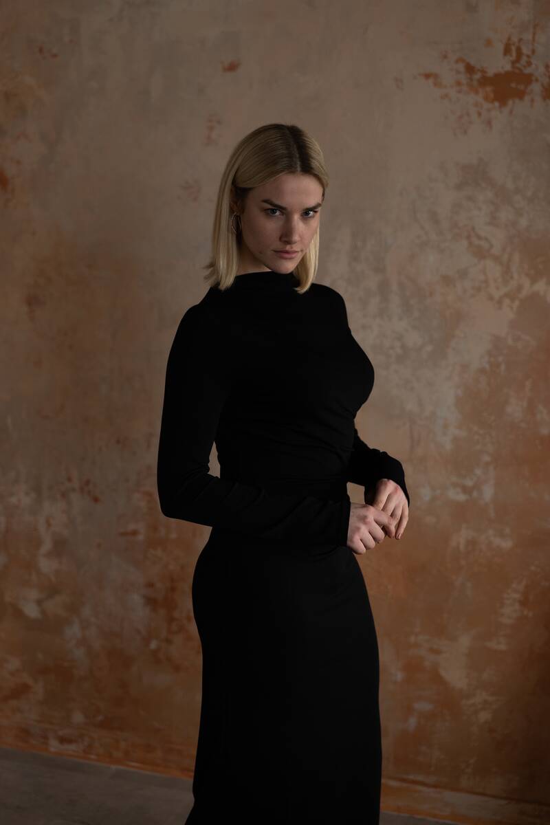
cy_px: 412
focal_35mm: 50
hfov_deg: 27.0
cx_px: 275
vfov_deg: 39.6
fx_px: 1146
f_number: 2.2
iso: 400
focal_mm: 50
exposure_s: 1/200
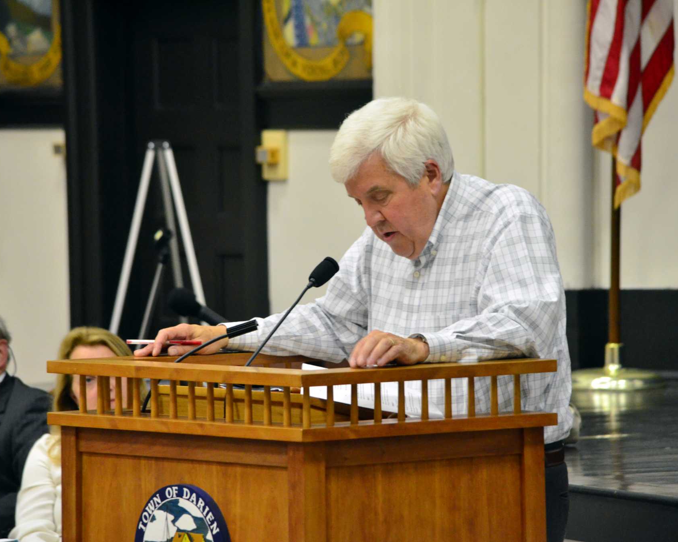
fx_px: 4435
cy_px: 271
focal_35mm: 221
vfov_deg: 7.0
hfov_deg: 8.7
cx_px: 322
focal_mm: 130
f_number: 4.8
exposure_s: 1/30
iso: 2200
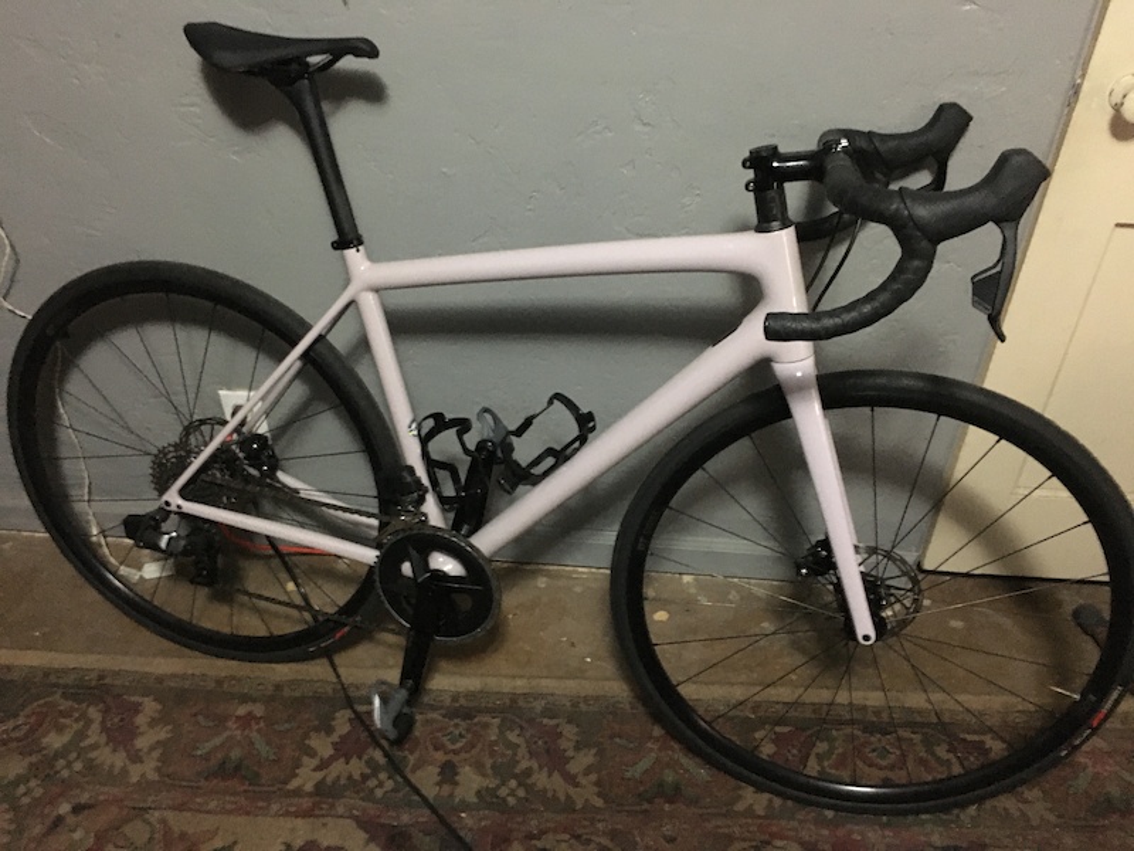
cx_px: 567
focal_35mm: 29
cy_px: 426
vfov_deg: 48.2
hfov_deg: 61.7
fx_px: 950
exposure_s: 1/15
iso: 500
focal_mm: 4.15
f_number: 2.2
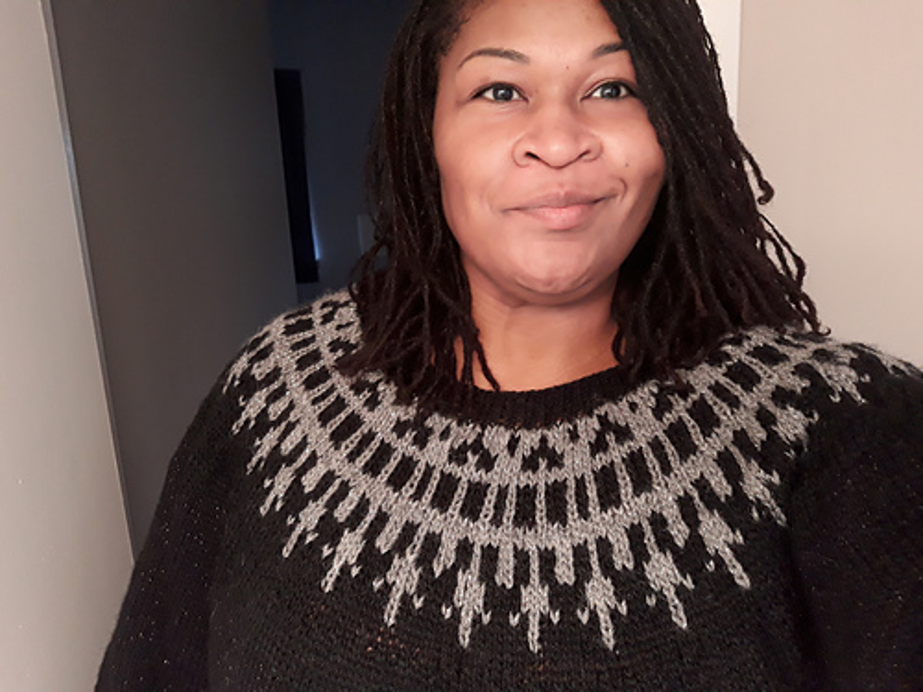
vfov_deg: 49.7
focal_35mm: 28
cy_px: 346
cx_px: 462
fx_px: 747
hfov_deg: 63.4
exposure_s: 1/30
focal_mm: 3.34
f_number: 1.9
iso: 160
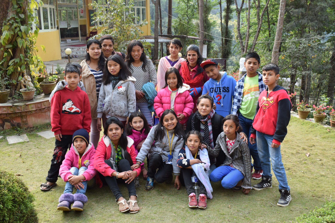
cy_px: 112
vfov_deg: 36.9
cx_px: 168
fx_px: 335
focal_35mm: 36
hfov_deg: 53.1
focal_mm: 24
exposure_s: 1/200
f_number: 6.3
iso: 800
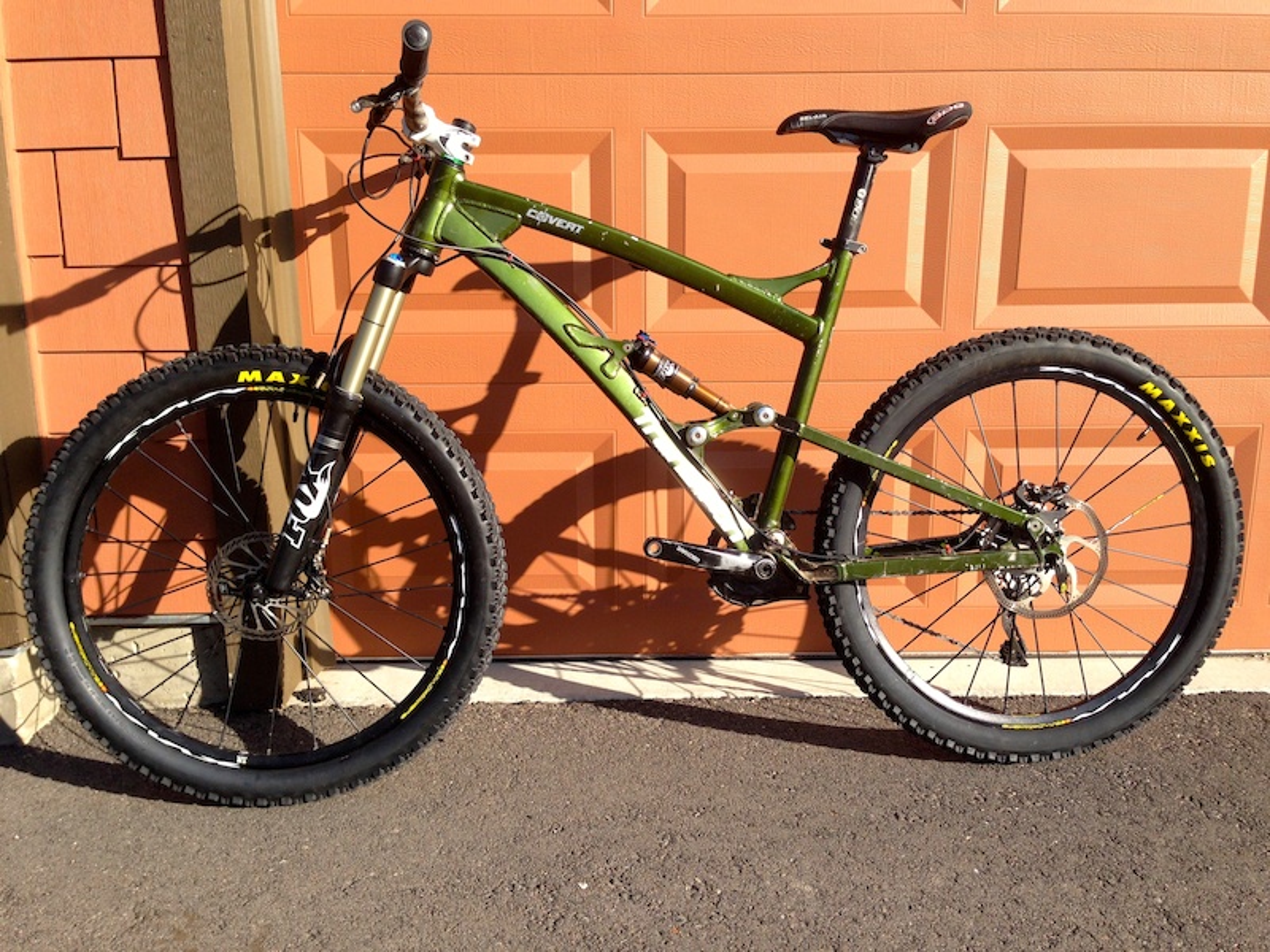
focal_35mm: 33
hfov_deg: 55.4
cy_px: 476
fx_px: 1211
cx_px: 635
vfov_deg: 42.9
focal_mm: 4.12
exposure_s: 1/686
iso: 50
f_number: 2.4
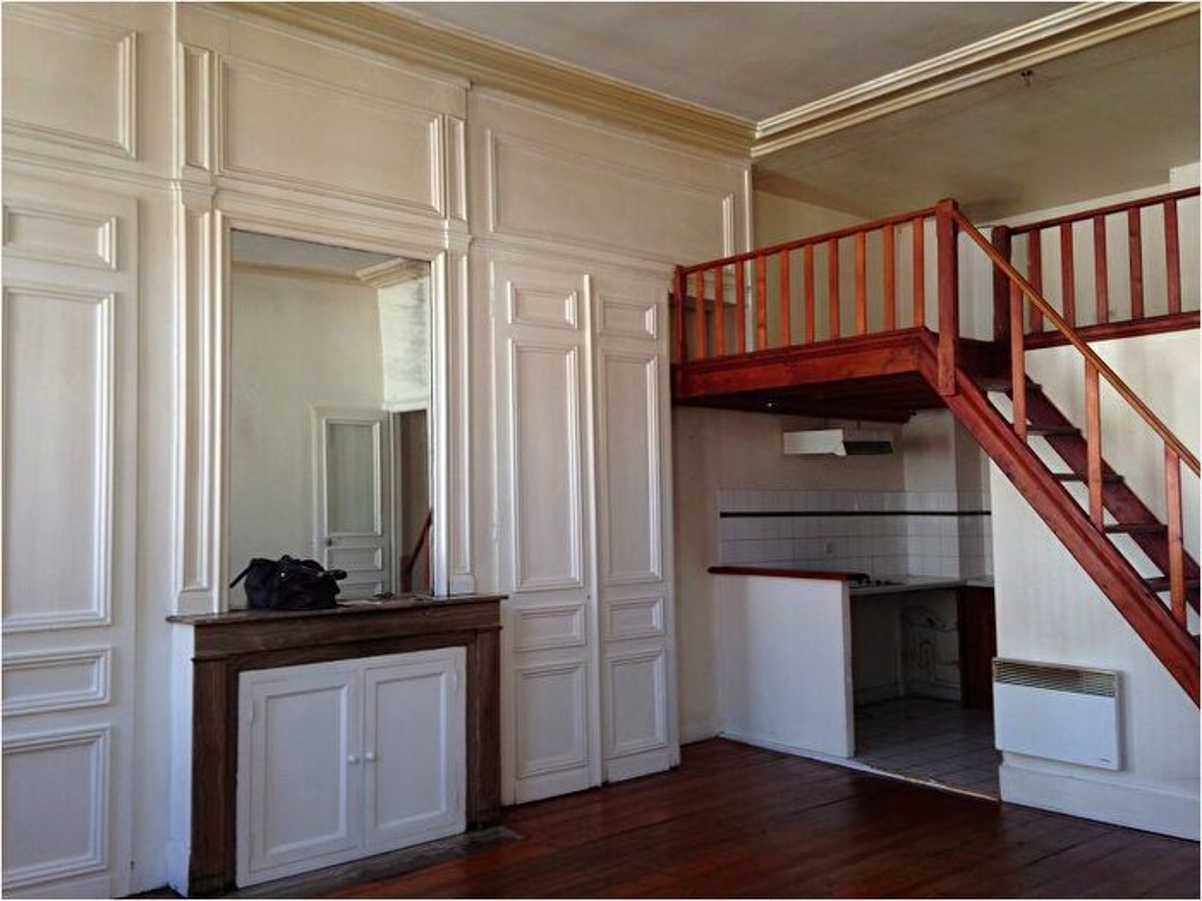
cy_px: 450
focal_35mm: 33
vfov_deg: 42.9
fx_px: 1146
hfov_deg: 55.4
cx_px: 601
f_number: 2.4
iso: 50
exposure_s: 1/50
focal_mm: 4.12
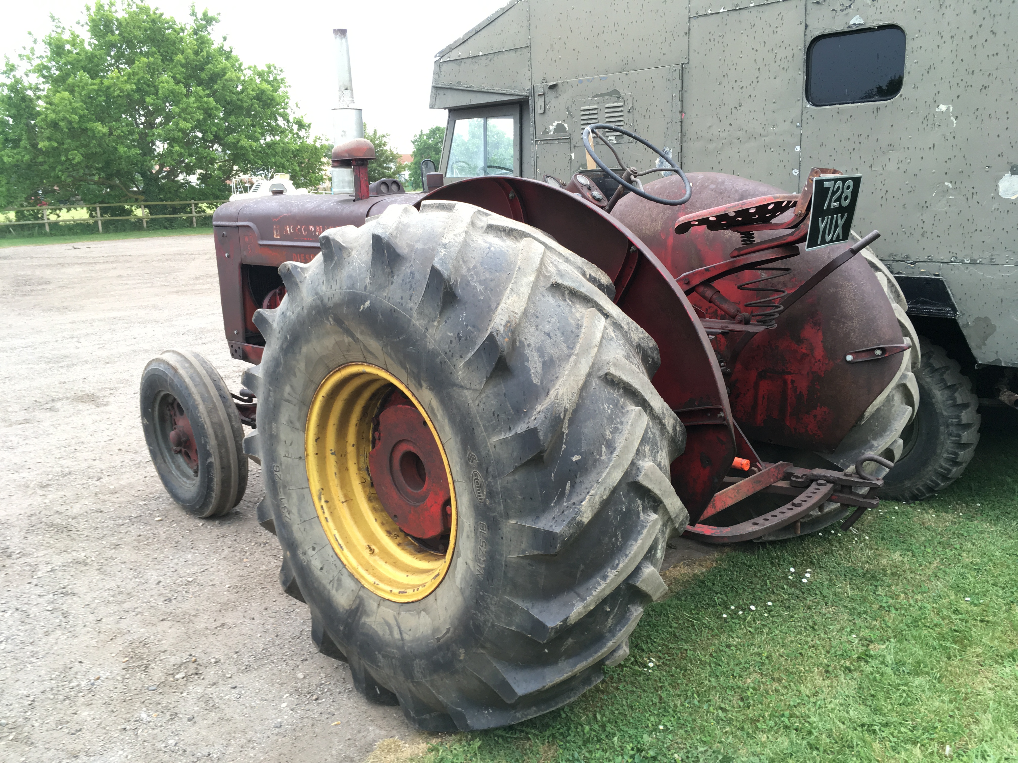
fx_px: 853
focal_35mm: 29
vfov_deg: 48.2
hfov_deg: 61.7
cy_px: 382
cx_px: 509
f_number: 2.2
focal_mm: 4.15
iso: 40
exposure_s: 1/100
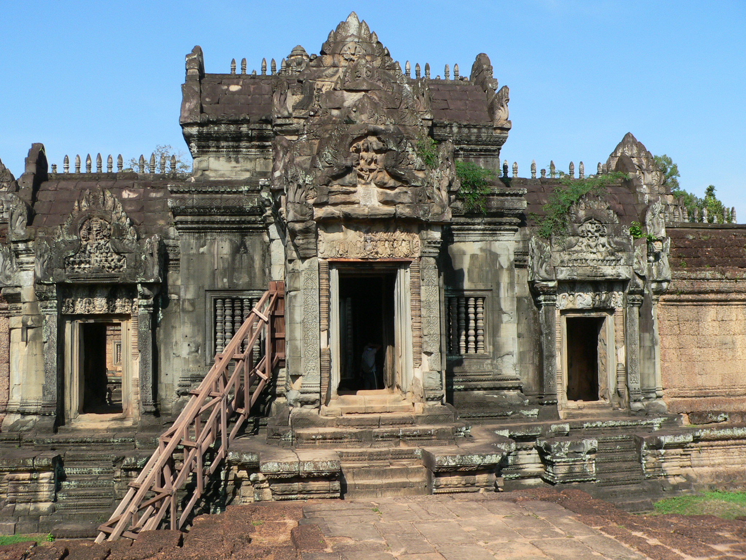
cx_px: 373
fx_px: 776
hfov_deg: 51.4
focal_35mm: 36
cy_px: 280
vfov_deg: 39.7
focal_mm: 6
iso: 80
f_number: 4
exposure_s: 1/500
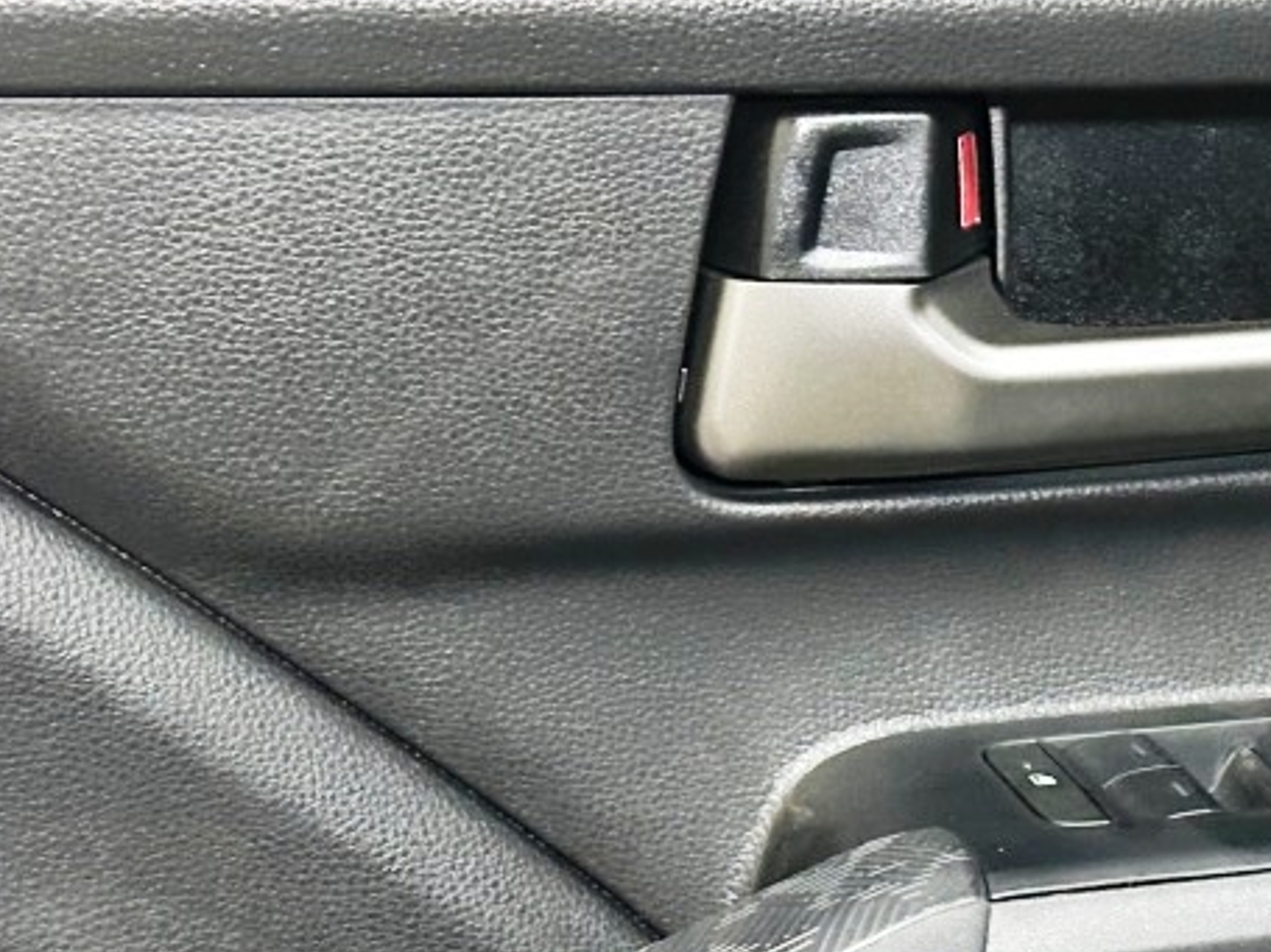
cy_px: 857
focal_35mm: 108
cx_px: 1129
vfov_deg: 13.6
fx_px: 3964
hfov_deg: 17.9
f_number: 1.78
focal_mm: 6.86
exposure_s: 1/30
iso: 640
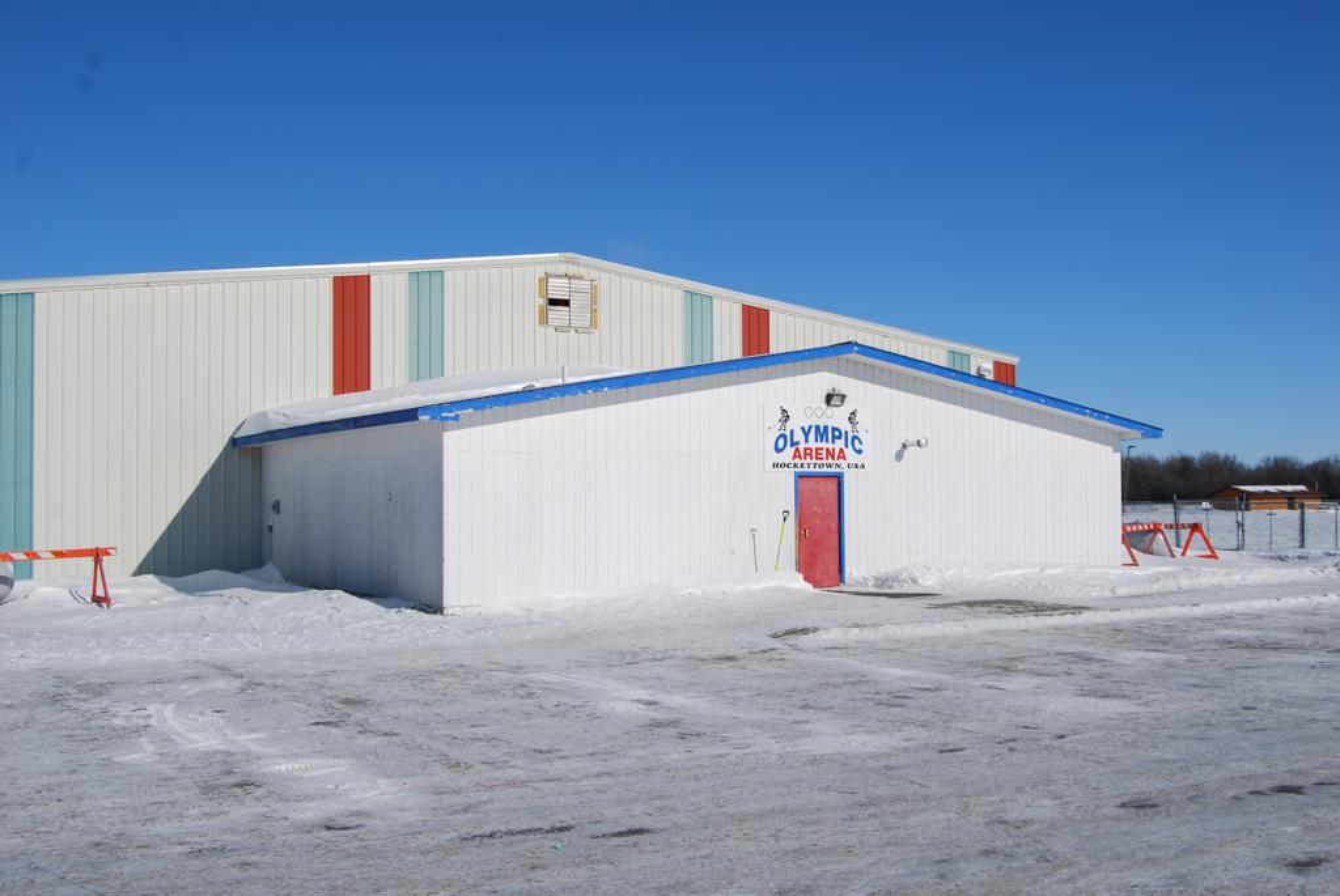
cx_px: 670
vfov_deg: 34.3
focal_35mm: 39
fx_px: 1453
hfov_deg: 49.5
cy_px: 448
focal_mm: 26
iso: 100
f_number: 10
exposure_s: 1/400
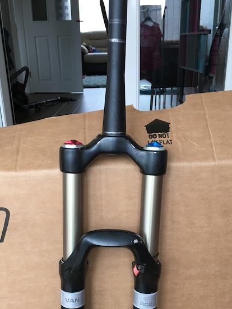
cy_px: 210
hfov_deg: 34.3
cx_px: 112
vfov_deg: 44.0
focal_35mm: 42
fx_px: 375
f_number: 2.2
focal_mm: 4.15
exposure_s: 1/33
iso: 50
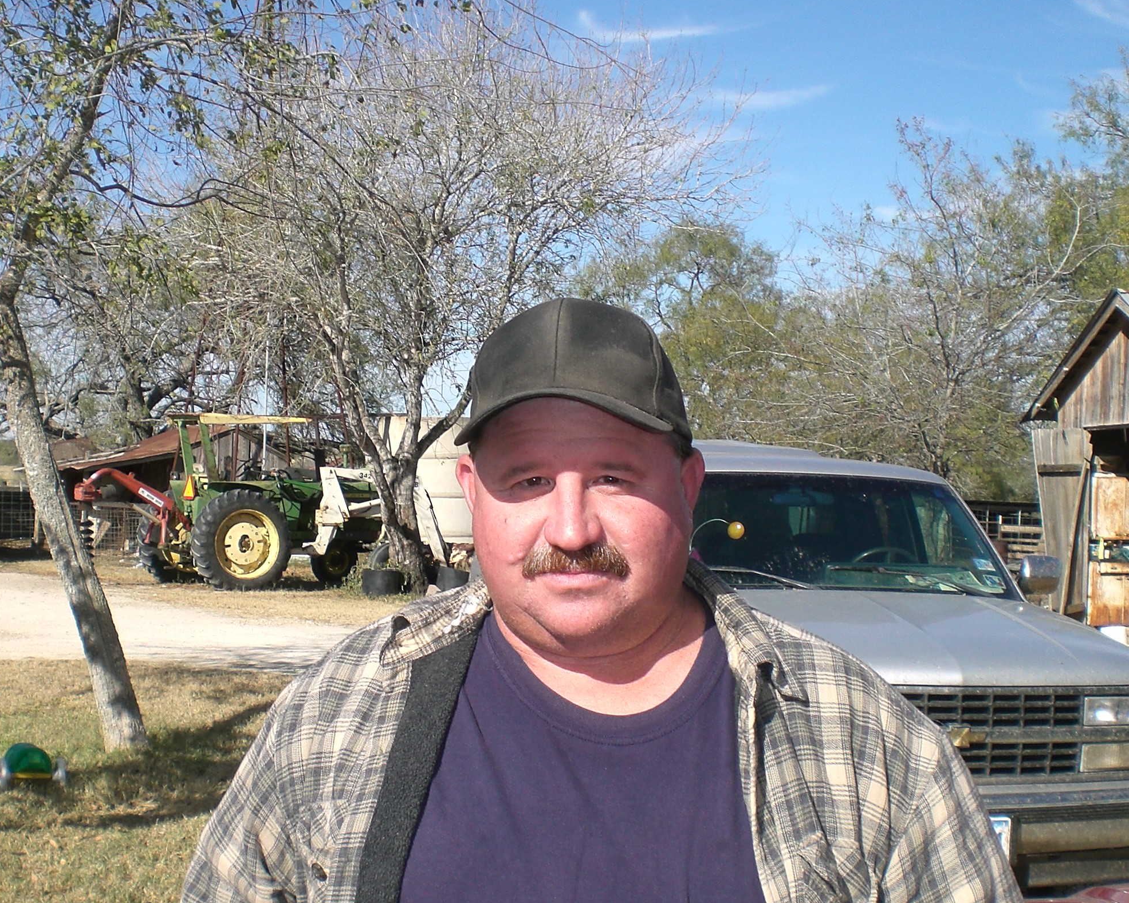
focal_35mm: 53
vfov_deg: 28.5
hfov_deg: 35.3
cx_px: 533
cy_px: 574
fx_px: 1771
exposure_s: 1/500
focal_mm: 6.3
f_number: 4.4
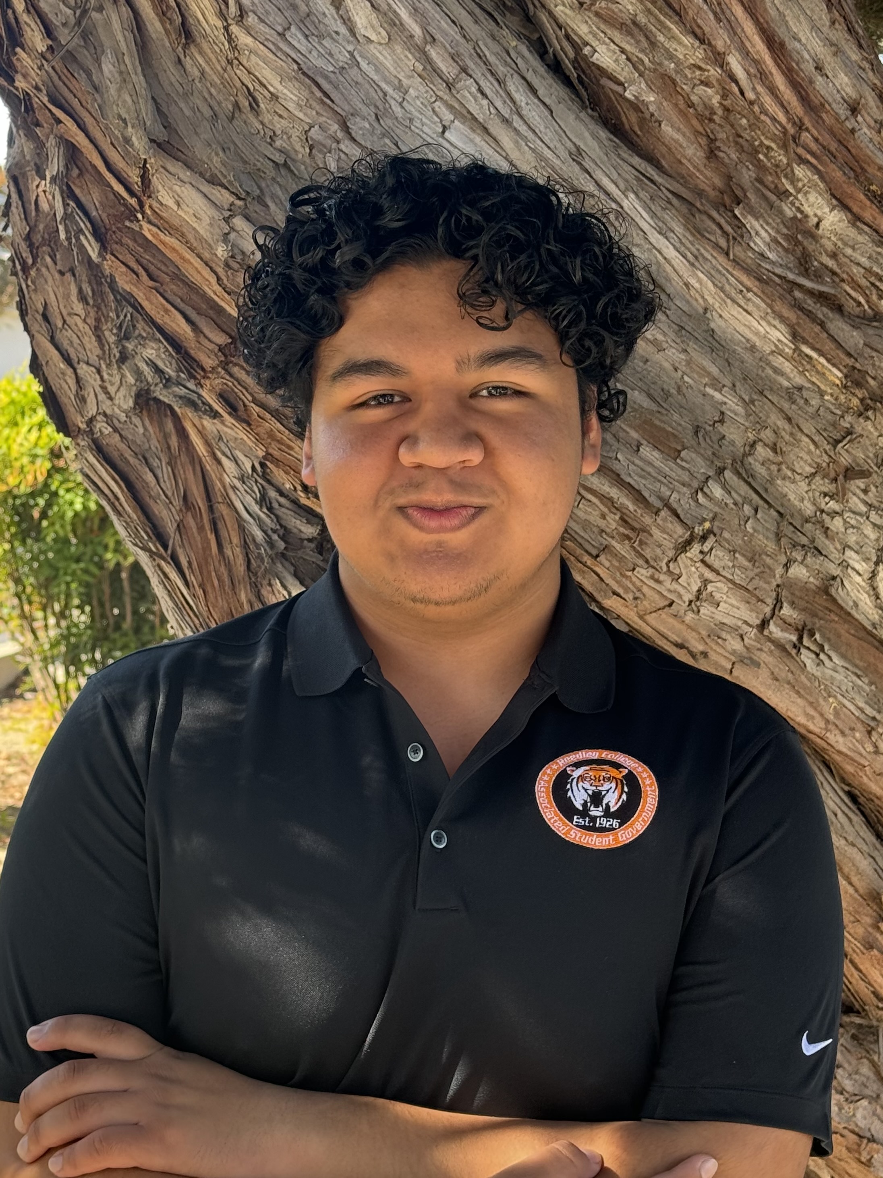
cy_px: 589
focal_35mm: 48
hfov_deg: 30.3
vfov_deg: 39.7
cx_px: 442
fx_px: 1632
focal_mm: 6.86
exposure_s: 1/173
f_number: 1.78
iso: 64
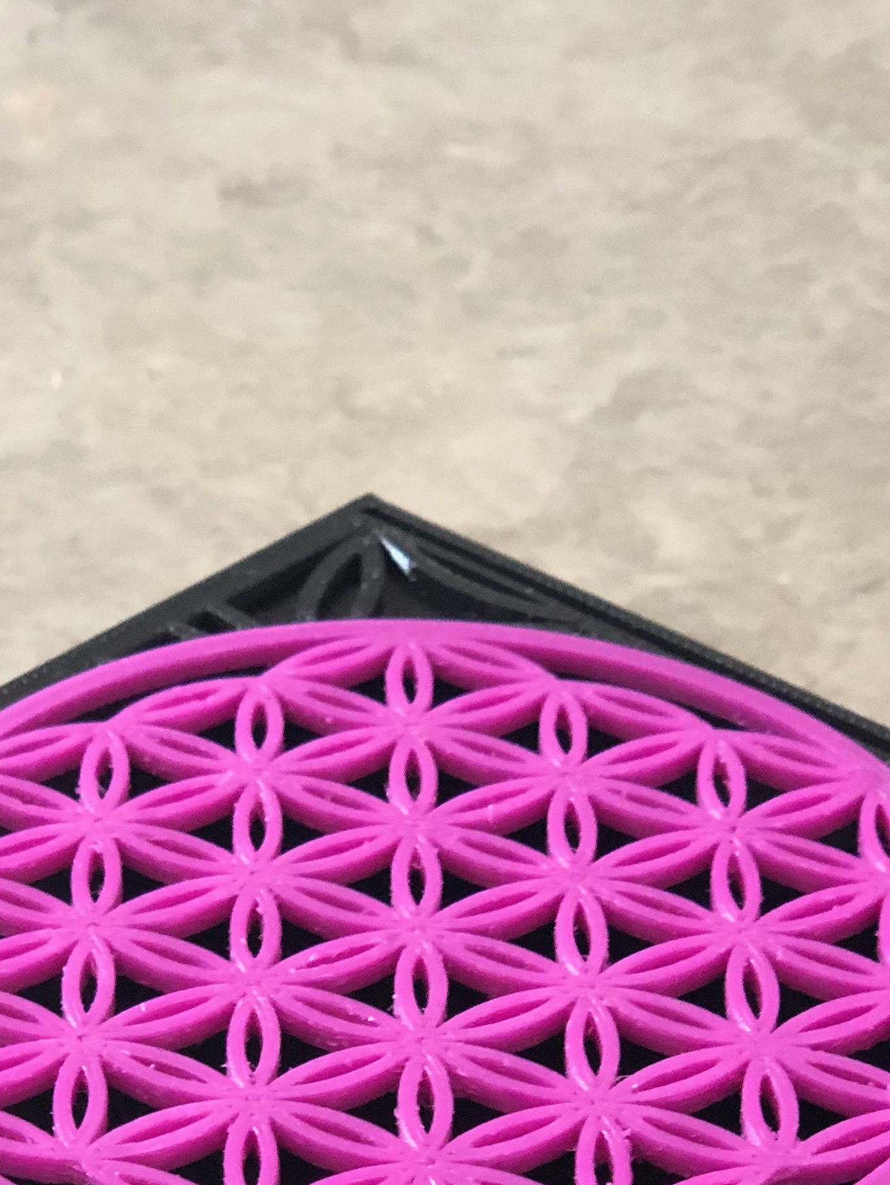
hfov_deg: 12.8
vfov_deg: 16.6
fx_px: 3975
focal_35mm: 116
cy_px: 1188
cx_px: 371
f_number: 2.4
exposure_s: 1/30
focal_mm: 6
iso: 125
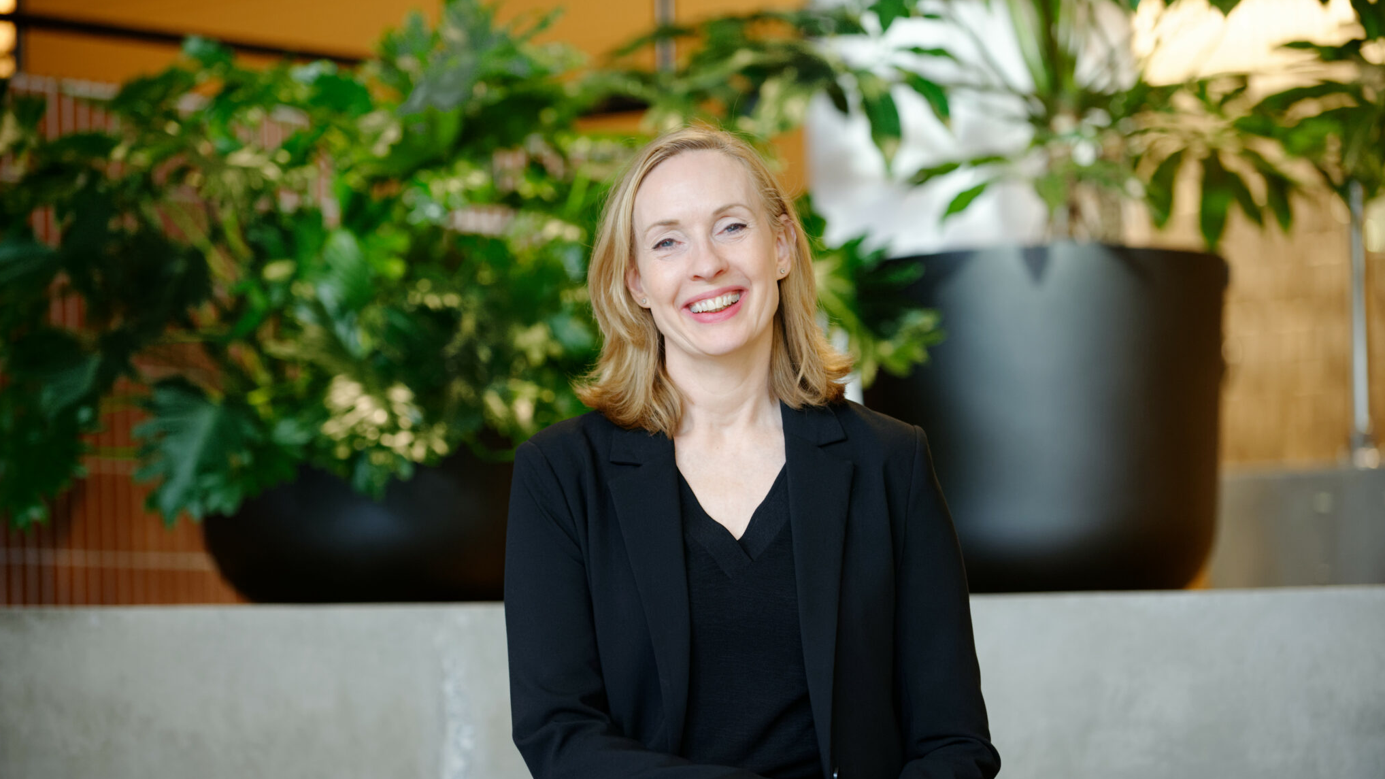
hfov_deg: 15.7
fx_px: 5031
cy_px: 435
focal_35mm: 137
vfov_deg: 8.9
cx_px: 692
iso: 1800
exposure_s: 1/125
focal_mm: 130
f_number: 2.8
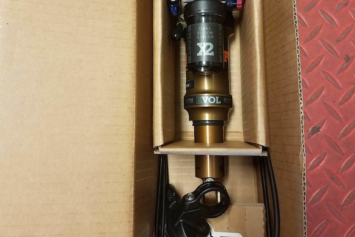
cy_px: 77
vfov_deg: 35.5
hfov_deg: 51.9
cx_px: 178
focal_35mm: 37
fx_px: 365
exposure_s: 1/24
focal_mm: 4.2
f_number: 1.7
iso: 160
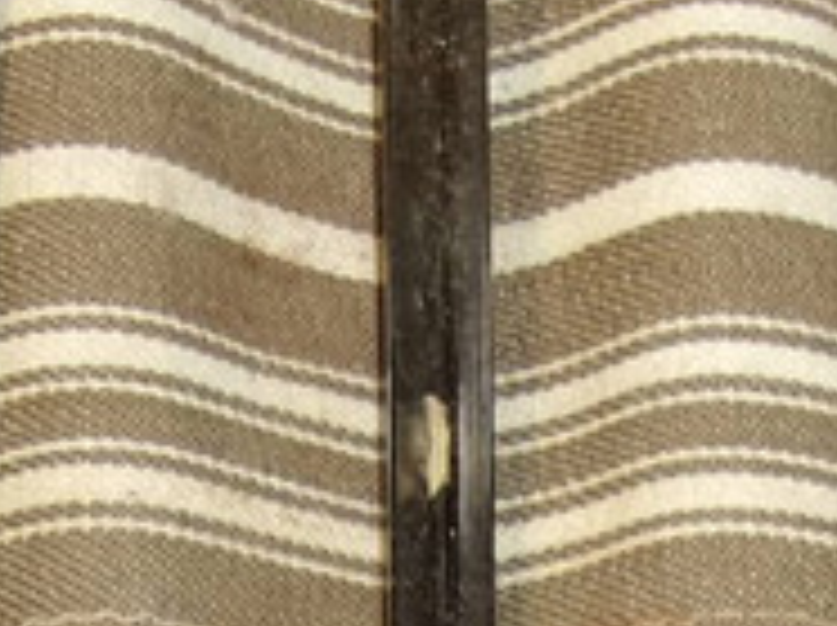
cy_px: 1410
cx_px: 659
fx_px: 3743
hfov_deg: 12.7
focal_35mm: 155
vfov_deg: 8.8
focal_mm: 4.9
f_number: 3
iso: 100
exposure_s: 1/34
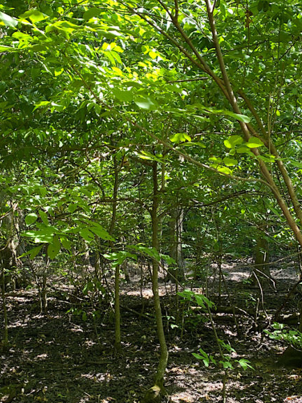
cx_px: 107
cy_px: 263
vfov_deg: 40.8
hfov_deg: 31.3
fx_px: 535
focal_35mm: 46
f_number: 1.8
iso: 50
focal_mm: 4.25
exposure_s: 1/122
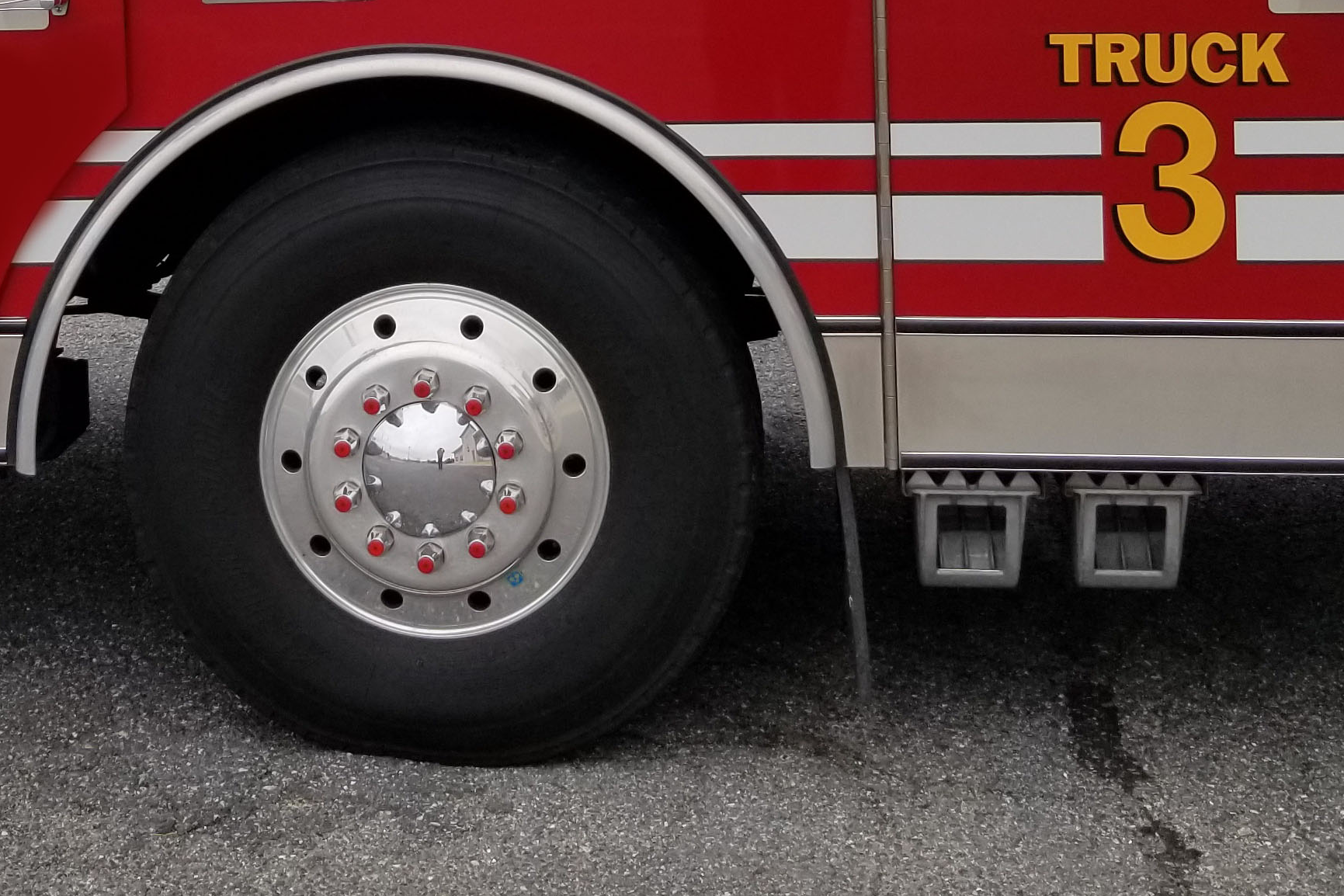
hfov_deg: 31.7
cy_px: -163
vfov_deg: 20.3
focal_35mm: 63
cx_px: 483
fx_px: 2352
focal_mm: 4.3
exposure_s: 1/1036
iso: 50
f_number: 1.7
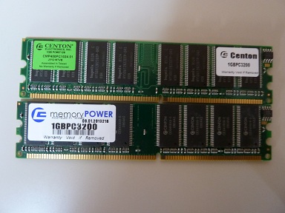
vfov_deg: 54.9
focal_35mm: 25
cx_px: 142
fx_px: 206
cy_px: 106
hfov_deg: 69.4
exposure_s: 1/6
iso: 400
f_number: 3.3
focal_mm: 4.1
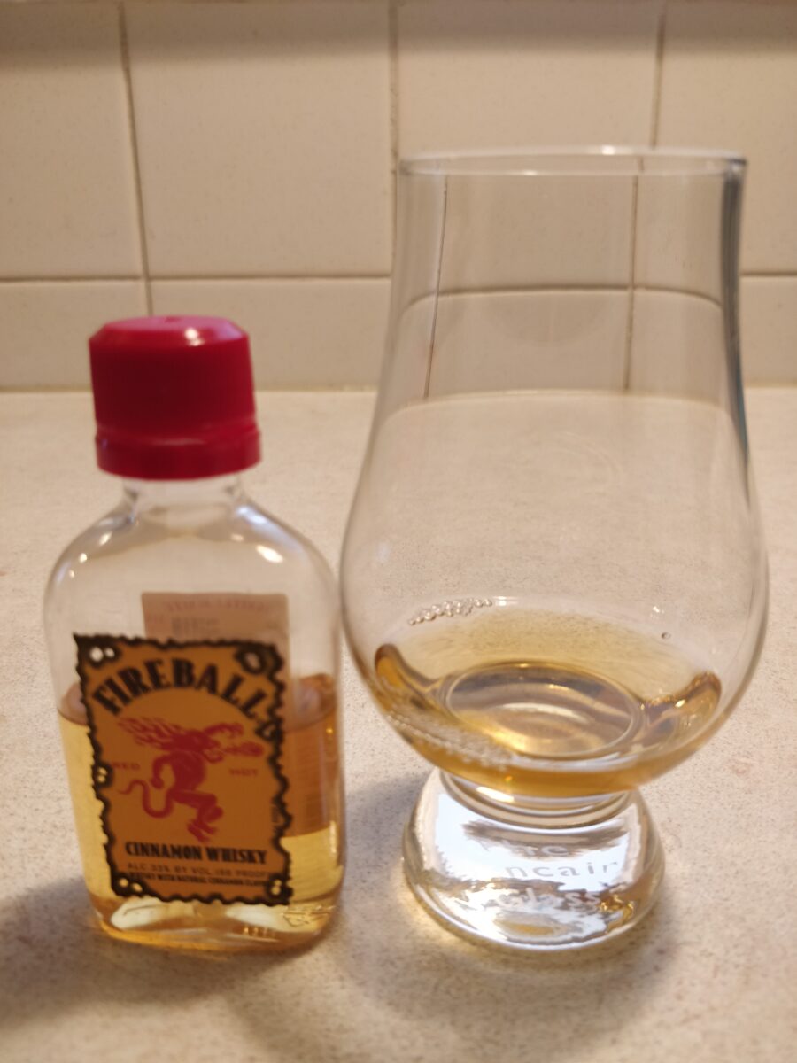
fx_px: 737
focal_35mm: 24
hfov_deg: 56.8
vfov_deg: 71.6
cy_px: 532
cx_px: 398
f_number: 1.7
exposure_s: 1/50
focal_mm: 4.1
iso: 640
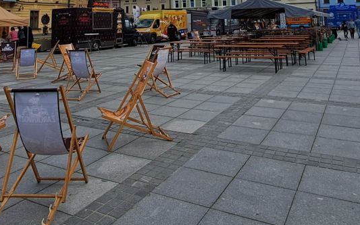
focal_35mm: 31
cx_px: 183
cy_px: -32
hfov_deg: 61.2
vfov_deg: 34.2
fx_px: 304
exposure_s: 1/1972
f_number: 2.2
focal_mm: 1.42
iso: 40
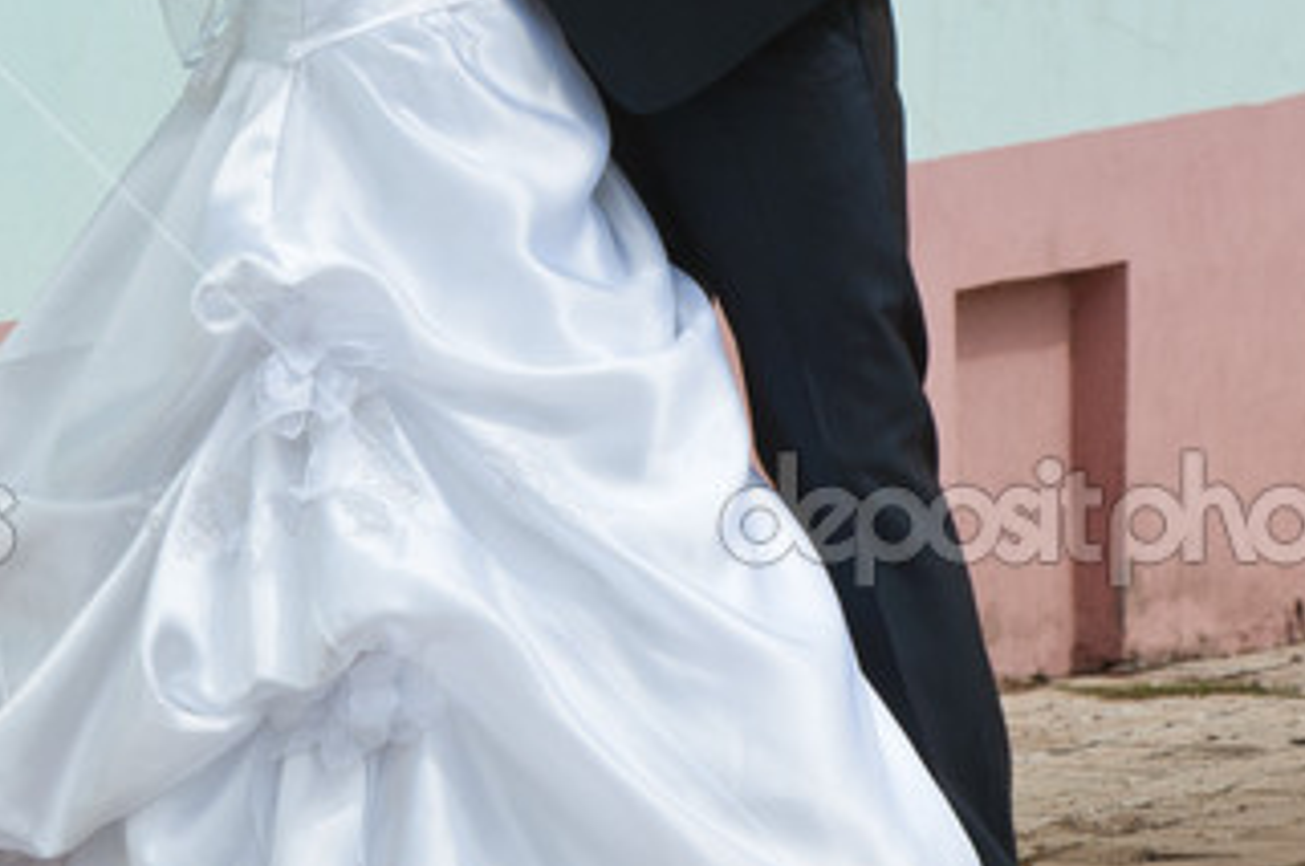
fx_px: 26842
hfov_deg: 2.8
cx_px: -362
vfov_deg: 1.8
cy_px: -293
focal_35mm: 742
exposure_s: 1/400
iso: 100
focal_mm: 155
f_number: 6.3
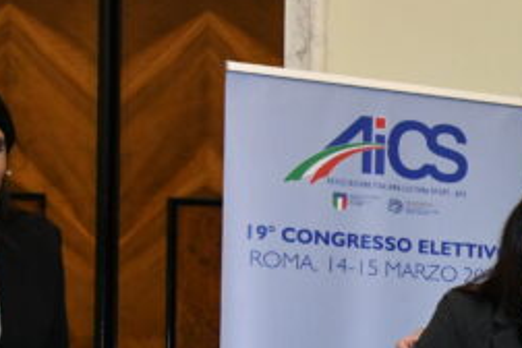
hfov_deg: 13.2
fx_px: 2001
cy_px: 480
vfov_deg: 9.7
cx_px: 982
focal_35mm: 138
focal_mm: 34
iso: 3200
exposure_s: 1/160
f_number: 7.1
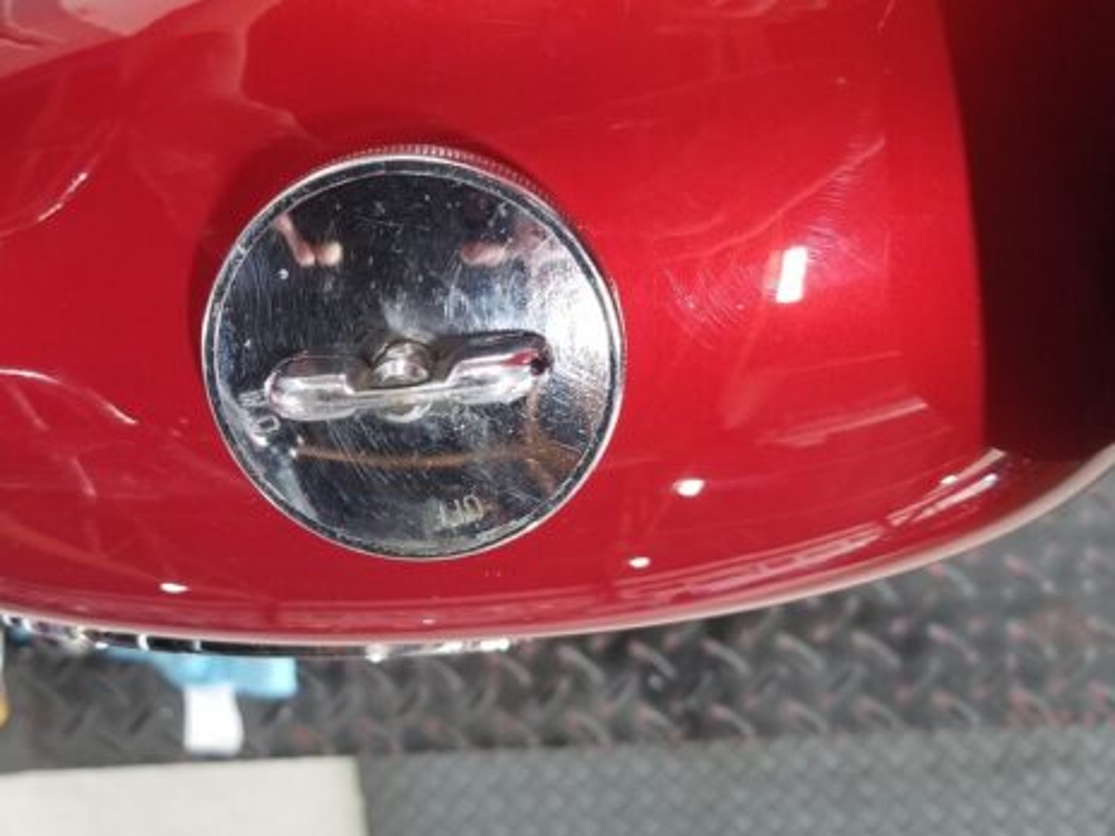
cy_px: 269
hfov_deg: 43.3
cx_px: 384
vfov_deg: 33.3
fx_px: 1385
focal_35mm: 43
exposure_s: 1/30
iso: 250
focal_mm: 4.25
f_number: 1.7
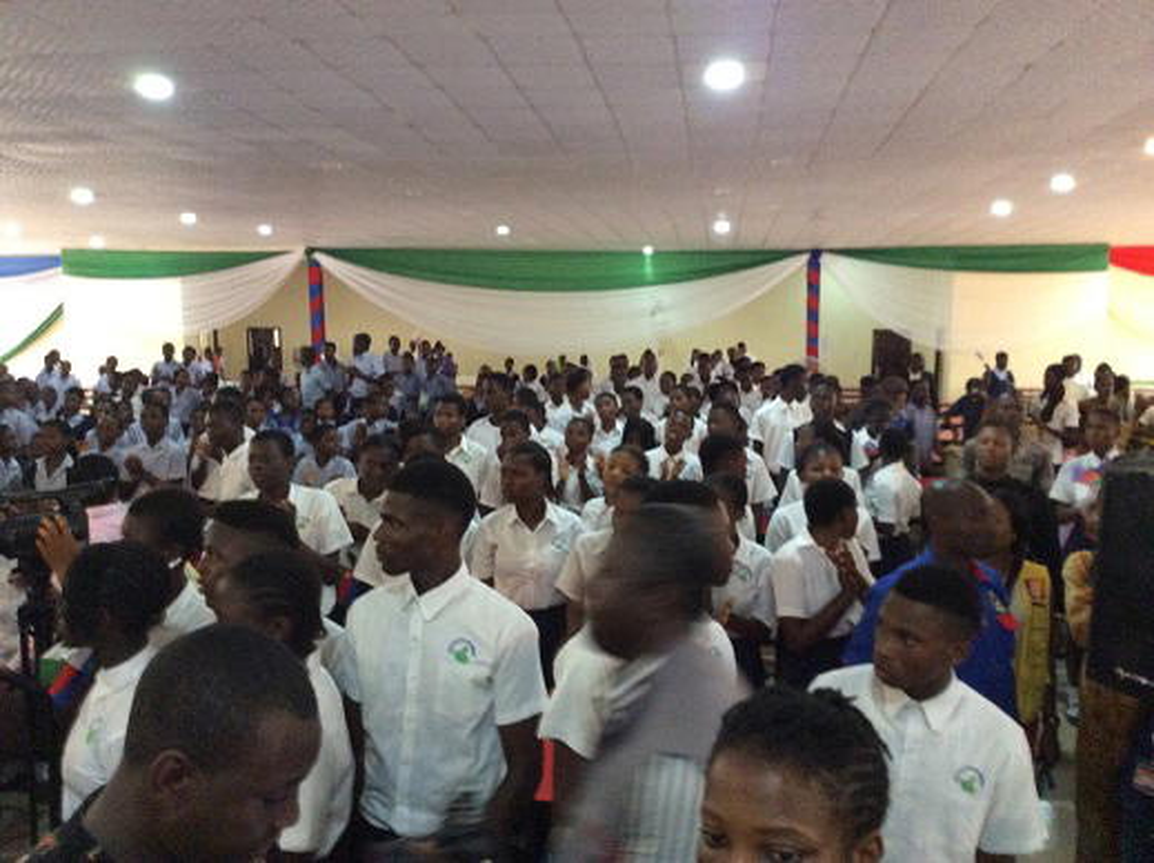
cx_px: 577
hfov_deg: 55.4
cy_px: 432
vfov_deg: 42.9
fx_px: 1099
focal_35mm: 33
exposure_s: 1/15
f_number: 2.4
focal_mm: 3.3
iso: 320
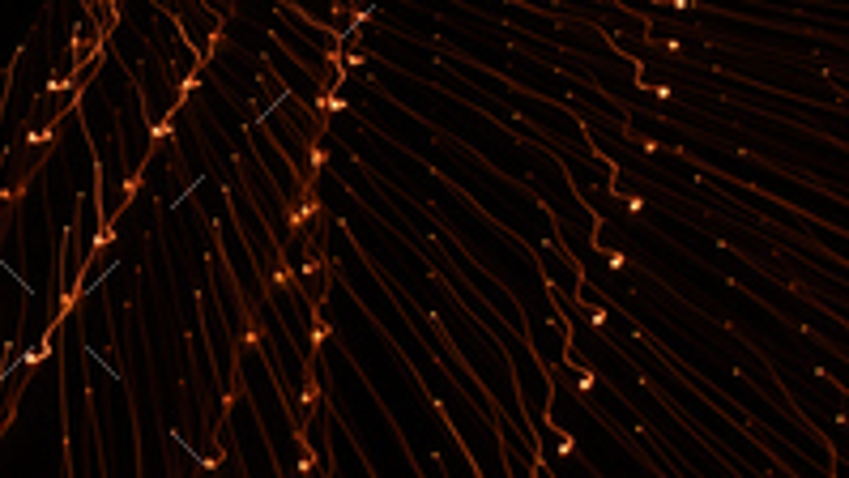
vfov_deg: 4.8
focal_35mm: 254
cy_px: -124
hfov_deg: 8.5
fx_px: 5719
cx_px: 38
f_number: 32
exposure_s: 1
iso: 100
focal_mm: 55
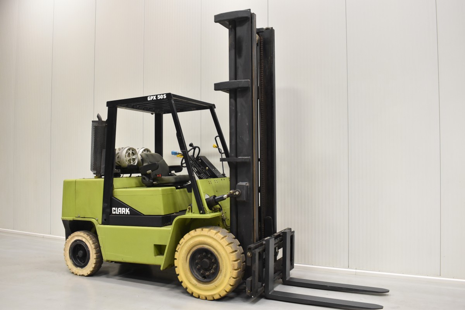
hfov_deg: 59.5
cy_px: 155
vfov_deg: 41.7
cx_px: 232
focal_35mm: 32
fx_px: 407
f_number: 5.6
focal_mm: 21
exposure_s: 1/30
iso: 1250
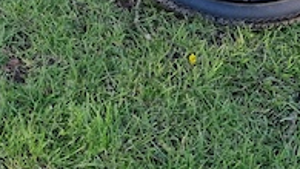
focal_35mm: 116
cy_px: -215
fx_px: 923
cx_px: -51
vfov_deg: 9.5
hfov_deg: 17.7
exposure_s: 1/235
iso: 50
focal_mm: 5.4
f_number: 1.8
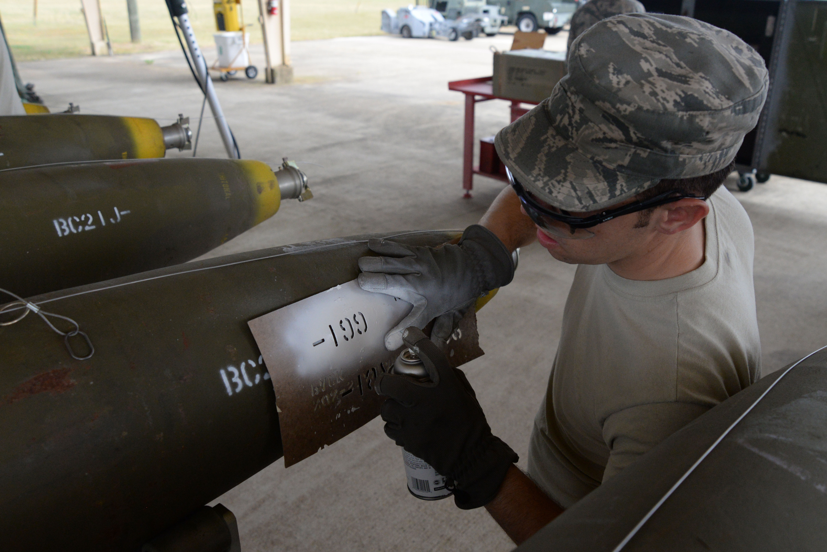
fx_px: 552
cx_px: 414
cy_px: 276
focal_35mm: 24
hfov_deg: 73.7
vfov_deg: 53.2
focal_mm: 24
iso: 2000
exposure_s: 1/640
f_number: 5.6
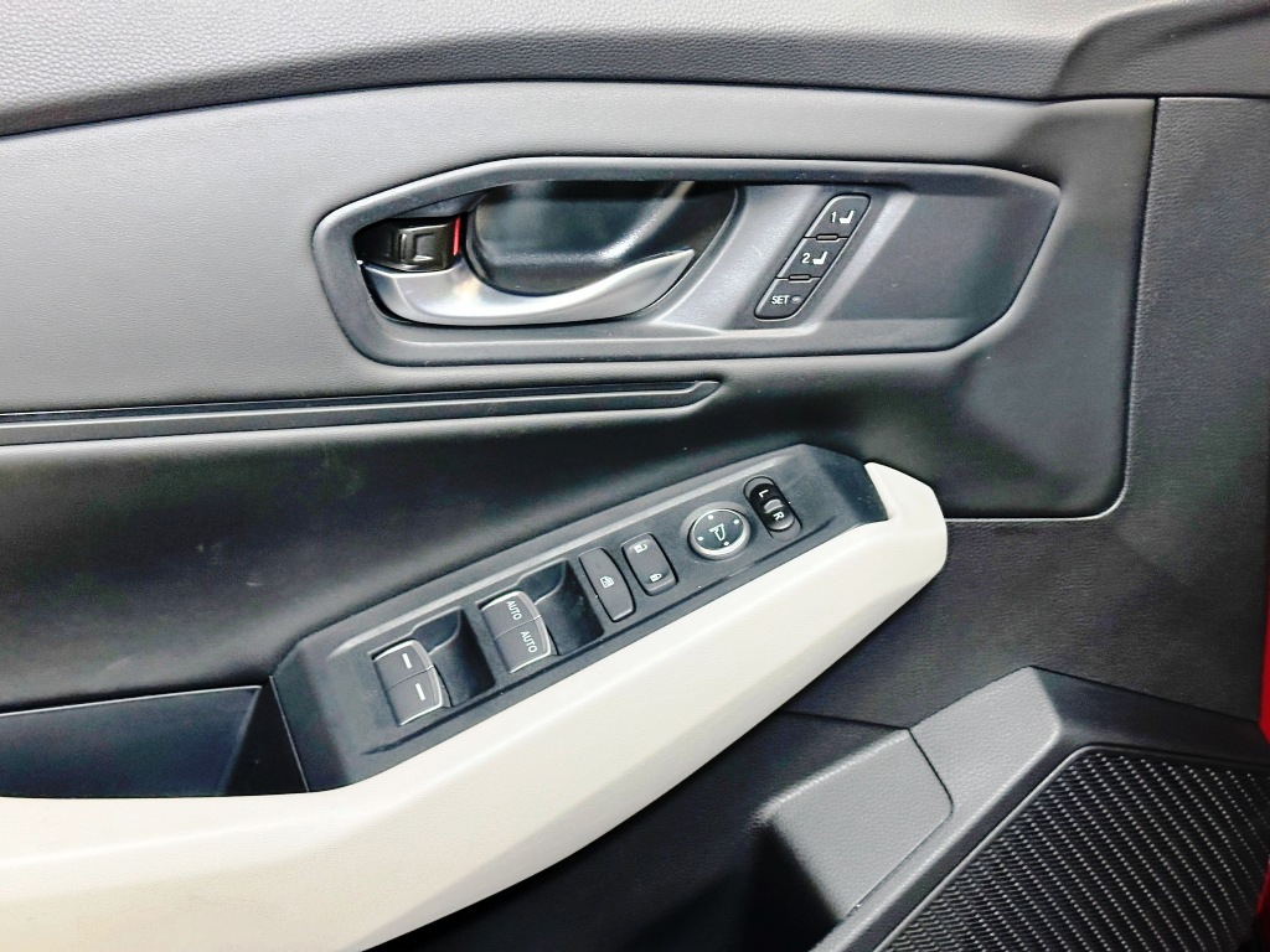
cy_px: 476
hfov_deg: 39.7
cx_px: 635
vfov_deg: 30.3
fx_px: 1761
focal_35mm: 48
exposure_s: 1/30
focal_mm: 6.86
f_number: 1.78
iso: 500
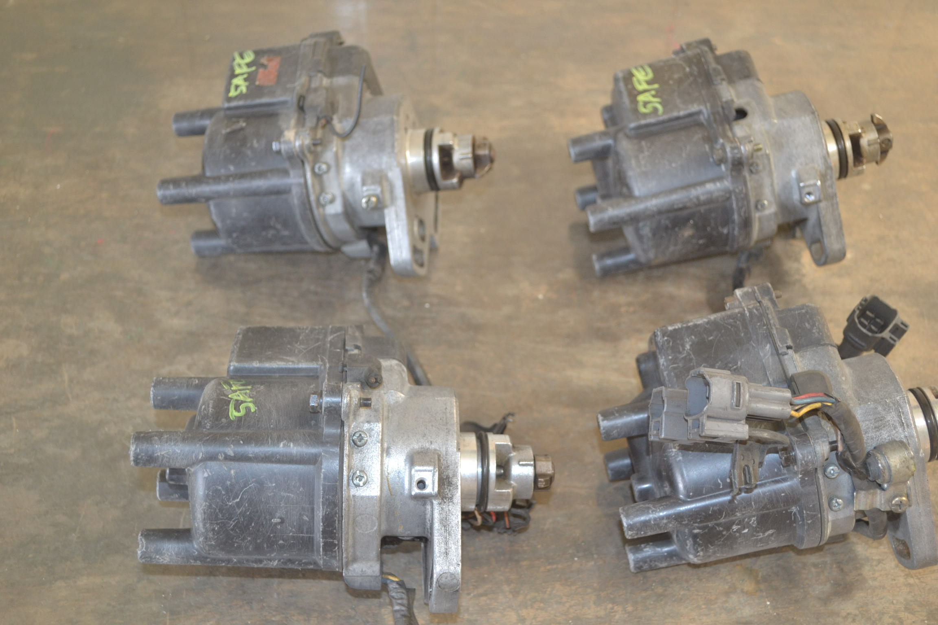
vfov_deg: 29.9
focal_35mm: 45
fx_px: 1172
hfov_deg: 43.6
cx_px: 469
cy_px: 312
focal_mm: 30
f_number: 4.5
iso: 800
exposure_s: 1/30
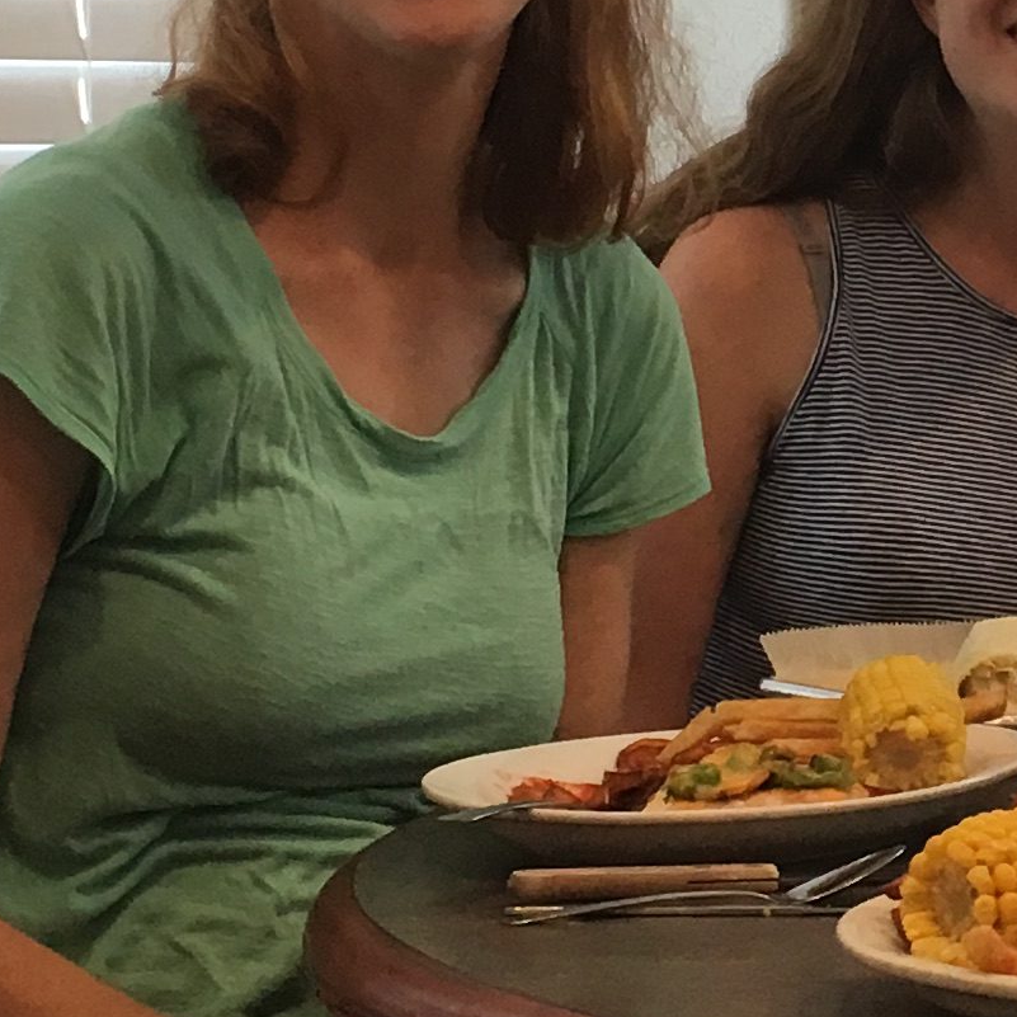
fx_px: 4288
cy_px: 226
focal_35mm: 129
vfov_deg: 13.5
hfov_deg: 13.2
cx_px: 1169
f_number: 2.2
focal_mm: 4.15
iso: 32
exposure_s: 1/30
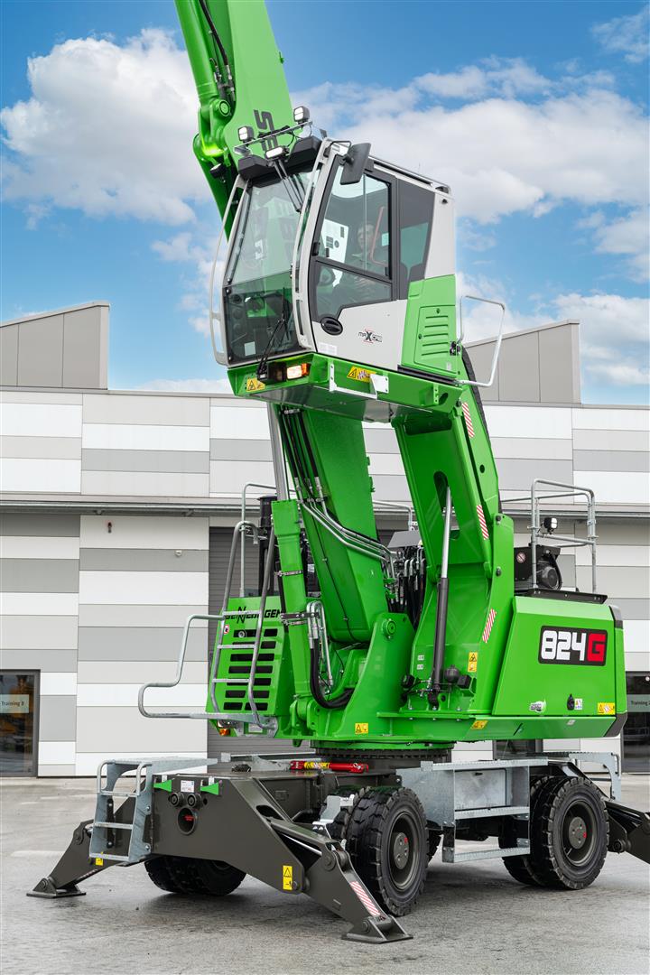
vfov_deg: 35.6
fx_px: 1517
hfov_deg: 24.2
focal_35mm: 56
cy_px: 488
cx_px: 325
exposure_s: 1/50
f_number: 9
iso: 125
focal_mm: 56
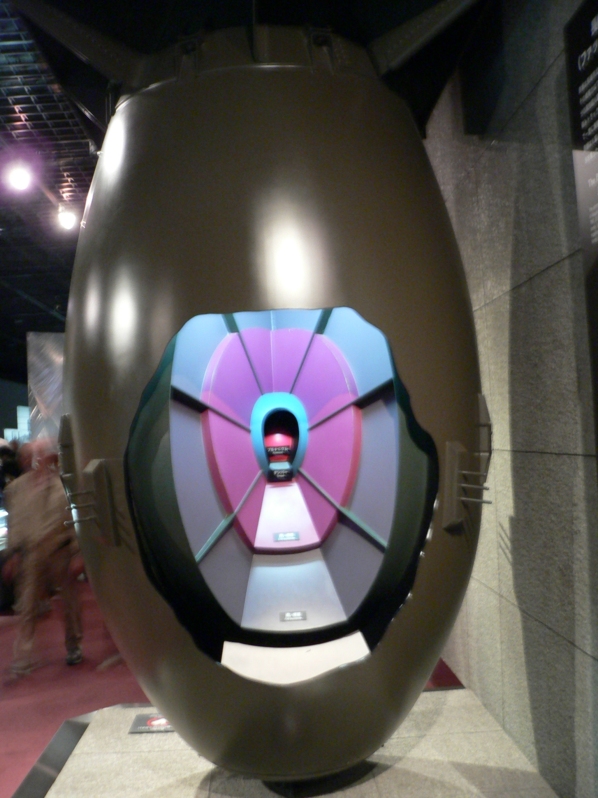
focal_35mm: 36
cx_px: 299
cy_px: 399
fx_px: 829
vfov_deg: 51.4
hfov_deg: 39.7
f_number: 2.8
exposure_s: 1/4
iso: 200
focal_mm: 6
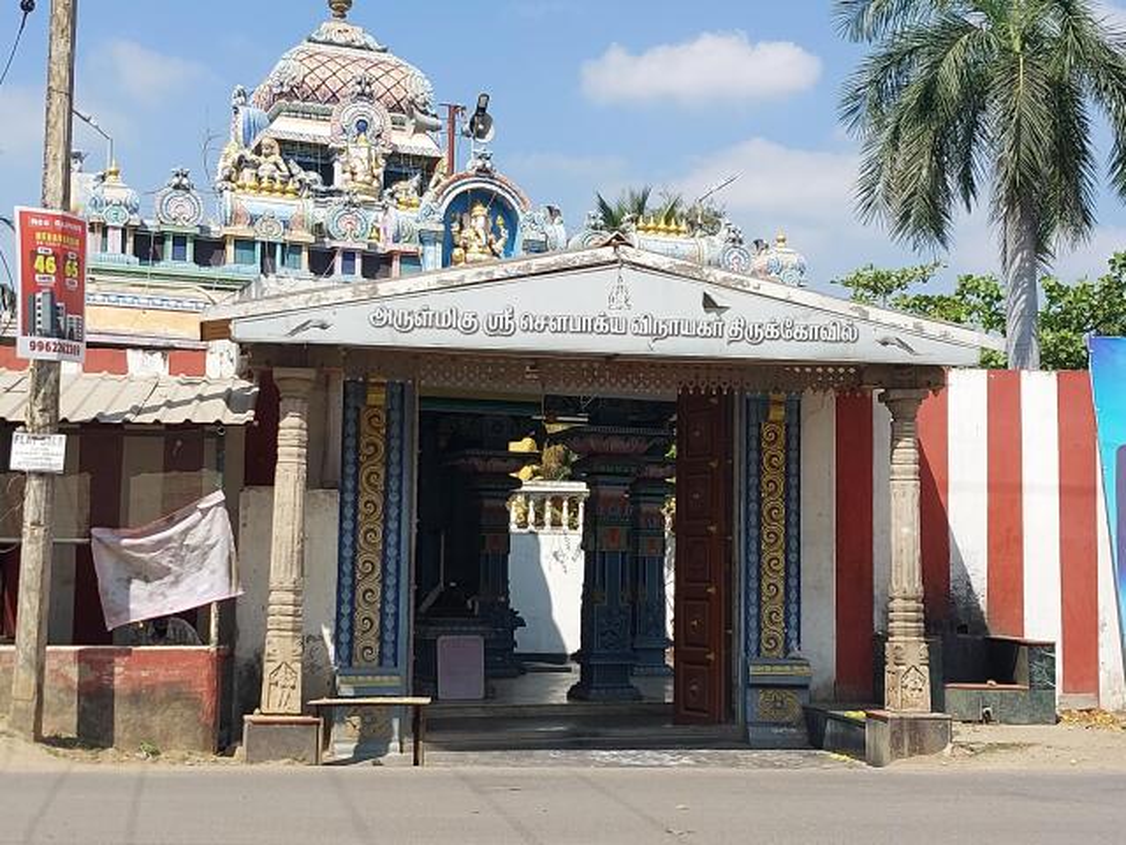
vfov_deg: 46.8
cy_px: 422
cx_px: 563
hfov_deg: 60.0
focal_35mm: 30
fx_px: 976
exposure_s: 1/745
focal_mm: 4.6
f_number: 1.8
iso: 20
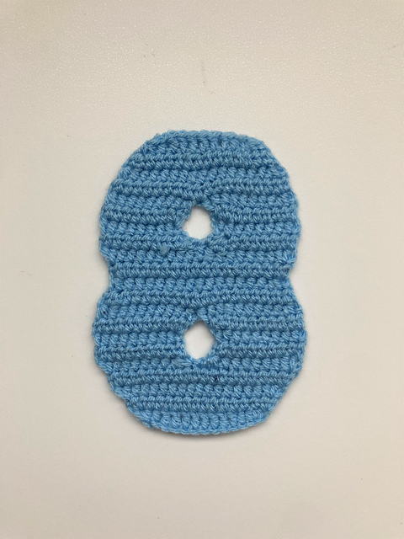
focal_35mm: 28
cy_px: 270
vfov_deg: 63.4
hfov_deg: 49.7
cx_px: 202
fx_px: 436
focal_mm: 3.99
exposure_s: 1/50
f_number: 1.8
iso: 80
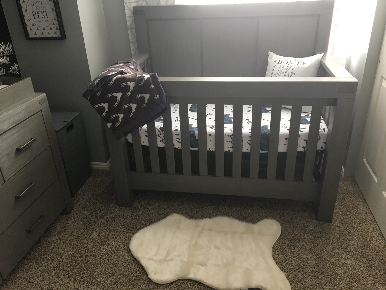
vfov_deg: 48.2
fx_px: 323
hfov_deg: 61.7
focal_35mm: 29
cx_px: 193
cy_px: 145
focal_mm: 4.15
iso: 64
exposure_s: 1/30
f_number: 2.2
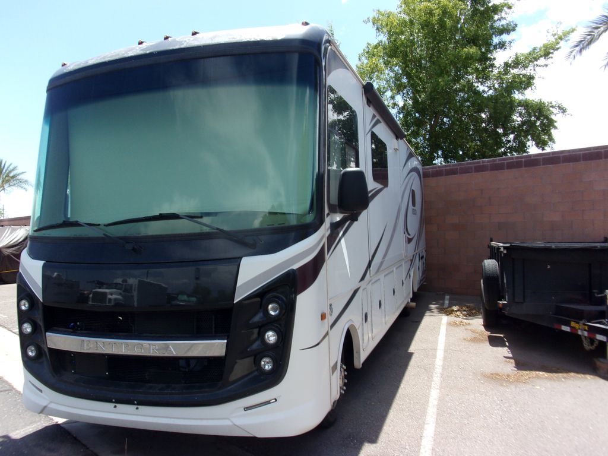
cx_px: 304
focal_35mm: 28
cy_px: 228
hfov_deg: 63.4
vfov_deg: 49.7
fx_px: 492
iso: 80
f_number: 10.8
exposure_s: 1/70
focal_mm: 5.1
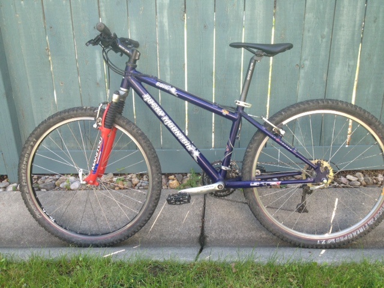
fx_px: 388
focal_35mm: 35
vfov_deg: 40.7
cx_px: 192
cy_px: 144
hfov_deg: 52.6
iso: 64
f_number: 2.4
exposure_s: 1/120
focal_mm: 4.28
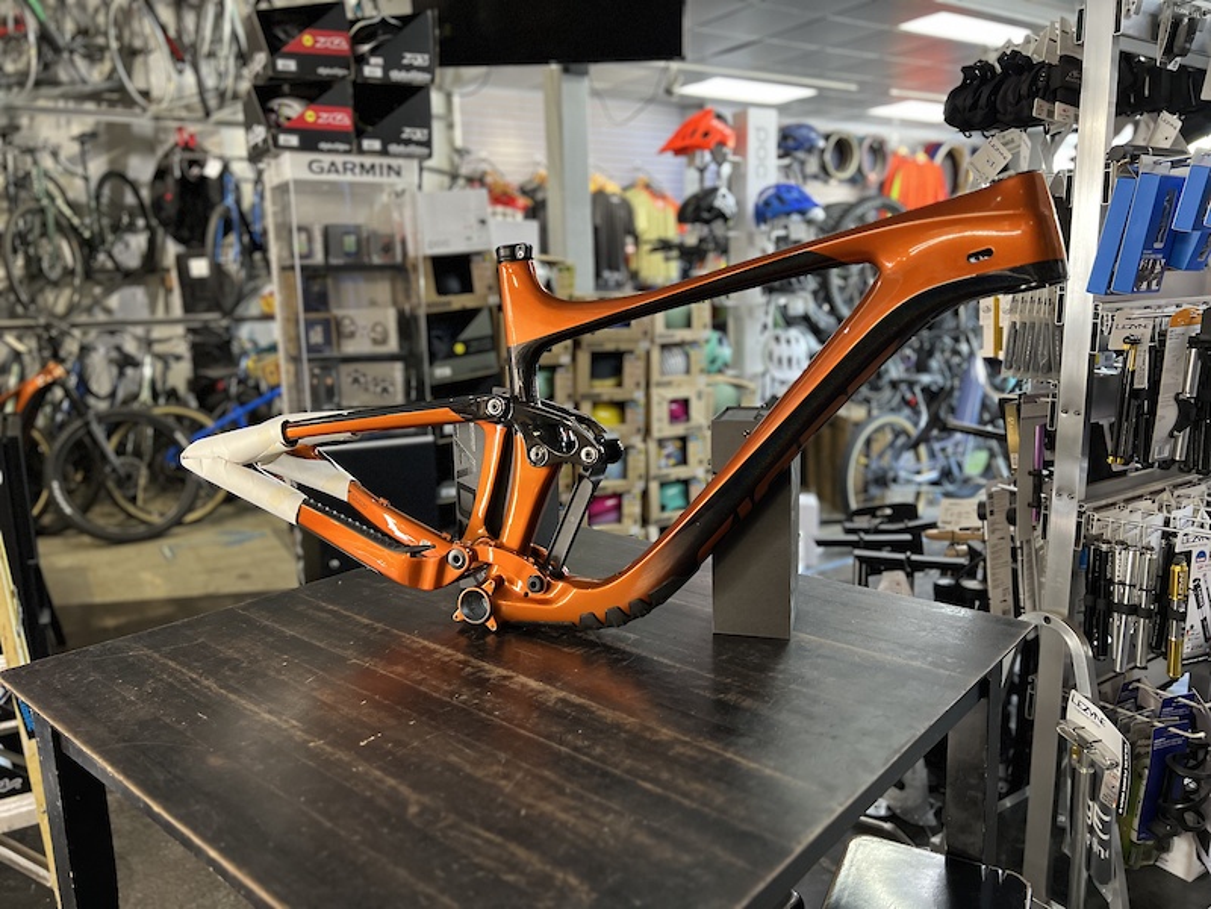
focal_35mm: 26
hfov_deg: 67.3
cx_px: 606
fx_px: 910
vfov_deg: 53.1
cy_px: 454
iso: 320
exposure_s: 1/60
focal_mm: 5.7
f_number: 1.5
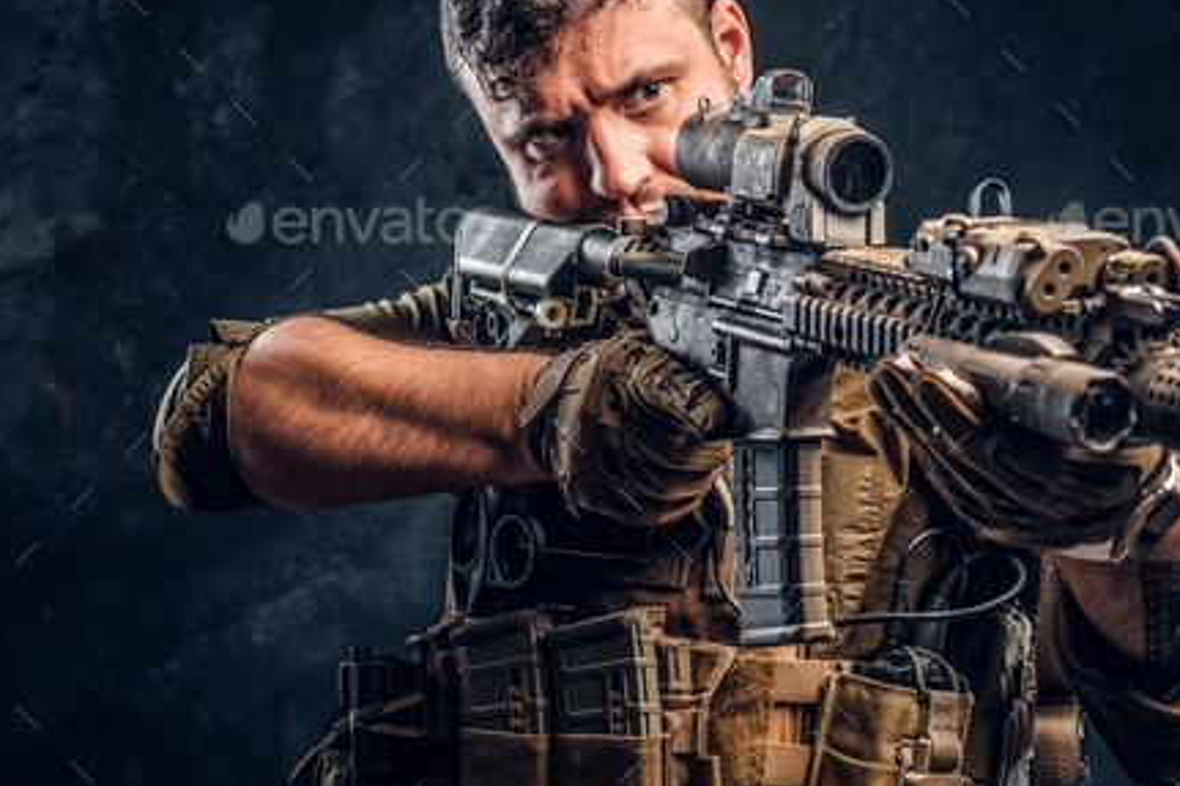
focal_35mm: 67
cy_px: 352
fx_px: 2195
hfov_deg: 29.9
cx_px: 753
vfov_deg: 20.3
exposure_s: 1/60
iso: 200
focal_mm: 32.6
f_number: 4.3
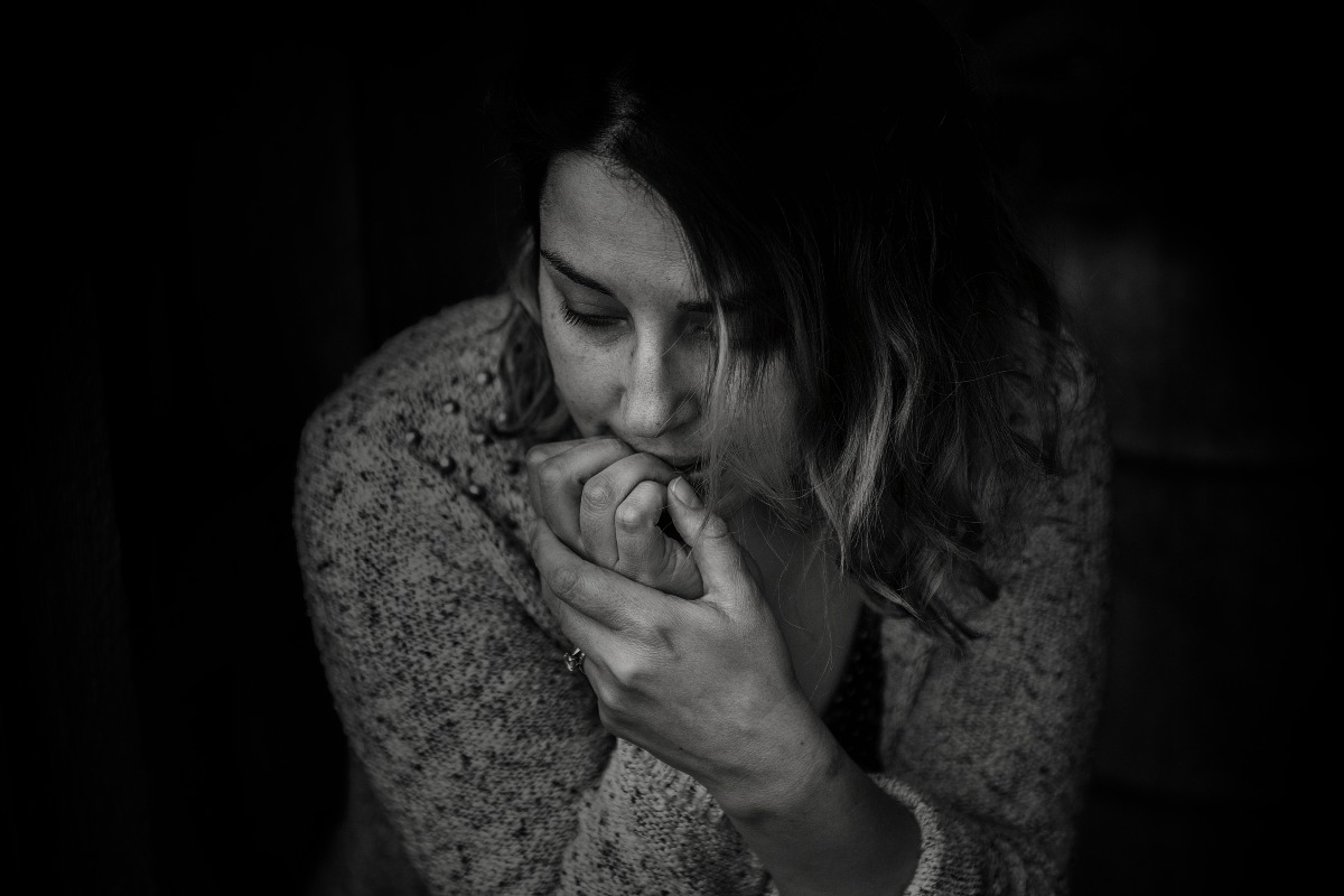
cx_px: 672
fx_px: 2613
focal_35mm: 70
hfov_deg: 28.8
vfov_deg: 19.5
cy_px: 448
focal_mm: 70
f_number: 2.8
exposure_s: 1/400
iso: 800
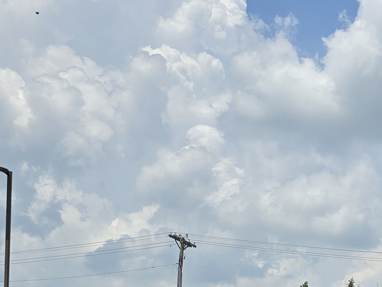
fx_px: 993
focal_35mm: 90
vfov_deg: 15.3
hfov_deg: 20.6
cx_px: 438
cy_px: 423
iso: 12
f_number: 1.7
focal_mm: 6.3
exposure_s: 1/1238
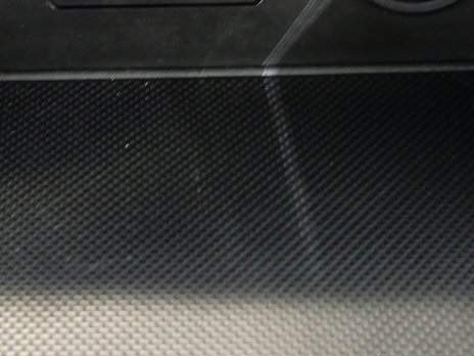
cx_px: 82
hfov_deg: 25.5
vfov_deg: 18.9
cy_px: -33
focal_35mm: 75
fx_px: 1027
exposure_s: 1/3.2
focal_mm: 17
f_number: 3.8
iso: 3200
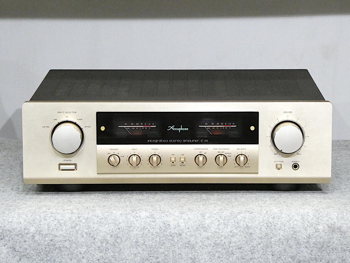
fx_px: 1365
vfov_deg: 11.0
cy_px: 132
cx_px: 175
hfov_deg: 14.6
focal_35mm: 135
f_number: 5.3
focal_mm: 24.2
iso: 1600
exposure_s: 1/40
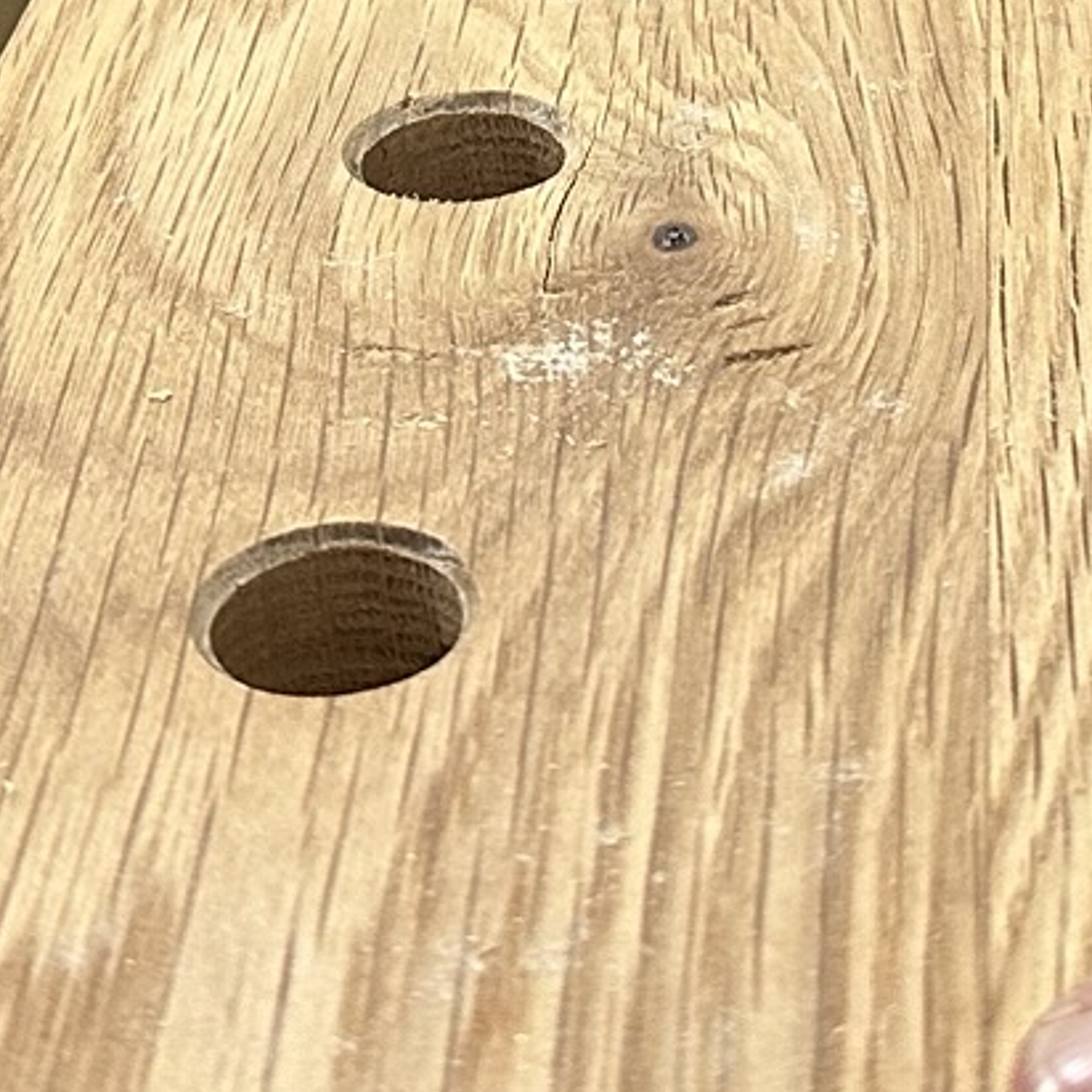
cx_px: 546
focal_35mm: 103
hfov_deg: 16.9
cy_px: -342
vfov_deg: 16.0
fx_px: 3676
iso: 320
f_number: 1.78
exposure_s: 1/60
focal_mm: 6.86
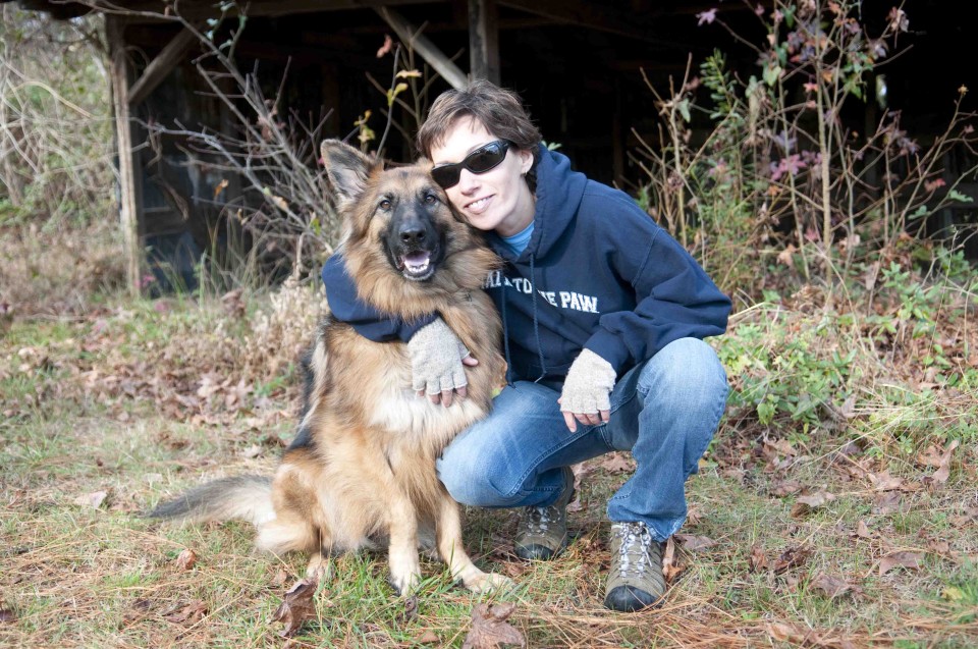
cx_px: 489
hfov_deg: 49.6
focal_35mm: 39
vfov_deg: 34.1
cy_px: 324
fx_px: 1058
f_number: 2.8
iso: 200
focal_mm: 26
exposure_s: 1/400
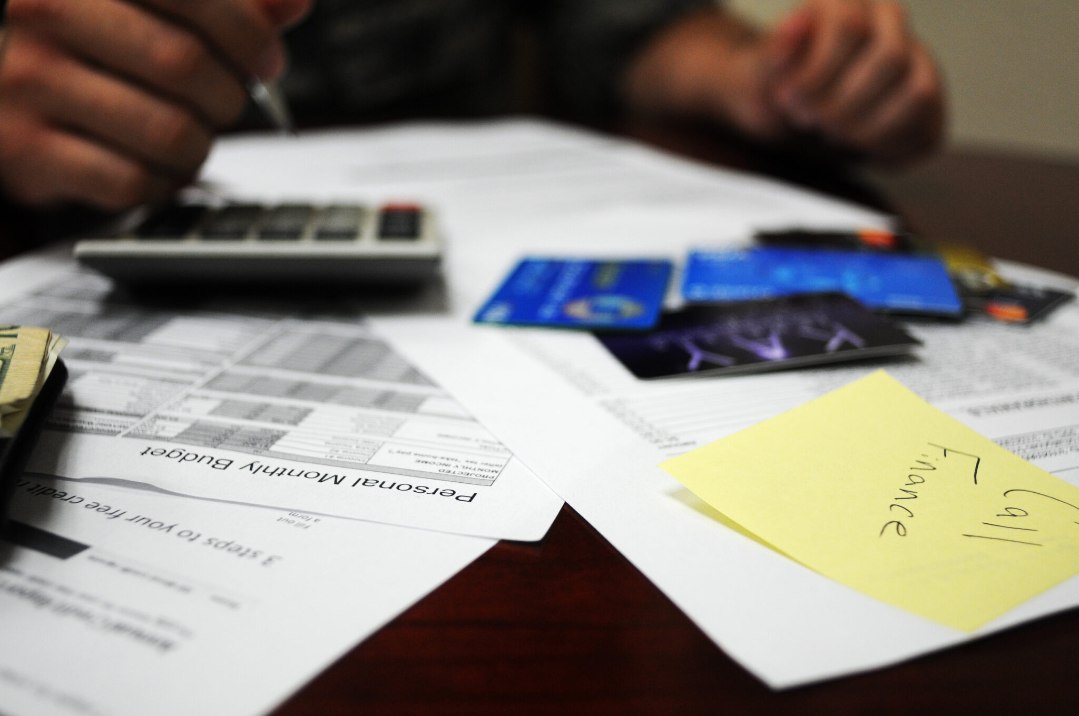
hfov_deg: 46.5
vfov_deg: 31.8
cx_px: 540
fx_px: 1257
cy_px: 358
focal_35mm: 42
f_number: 2.8
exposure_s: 1/250
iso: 500
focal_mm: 28
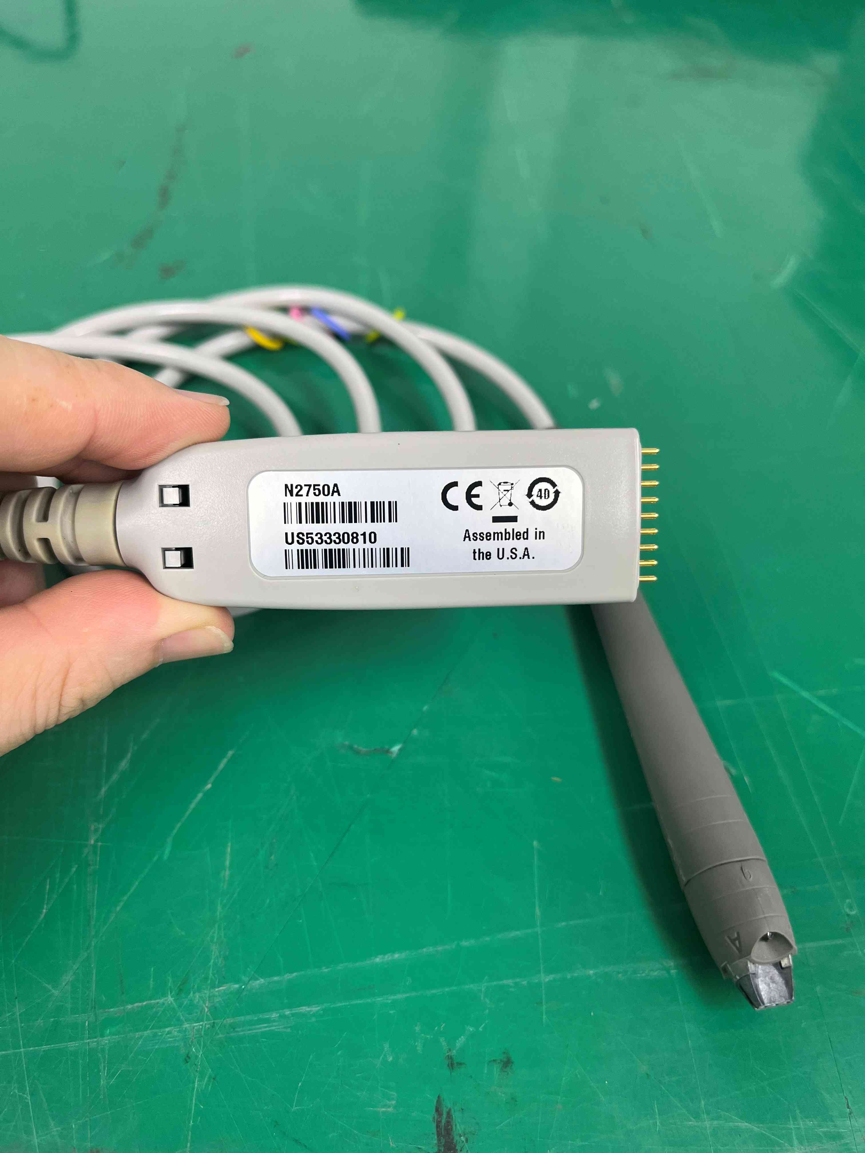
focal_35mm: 26
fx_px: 866
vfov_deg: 67.3
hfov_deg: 53.1
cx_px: 432
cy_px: 576
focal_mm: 5.1
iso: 64
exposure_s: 1/60
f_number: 1.6
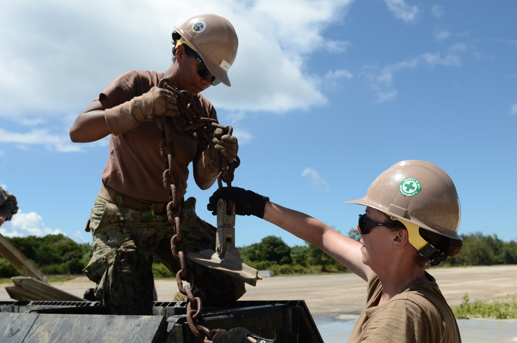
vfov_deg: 36.7
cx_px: 258
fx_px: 516
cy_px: 172
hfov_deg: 53.2
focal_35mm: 36
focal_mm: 24
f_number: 6.3
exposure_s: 1/1600
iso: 320
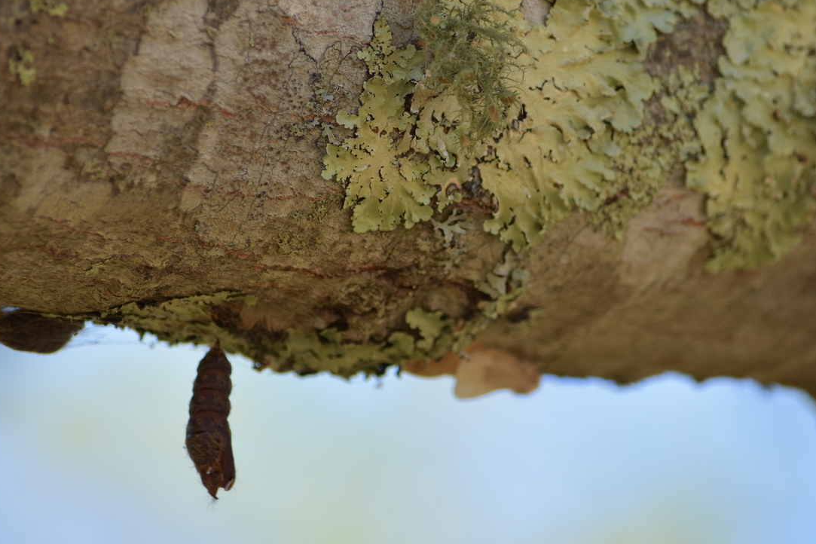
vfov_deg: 4.3
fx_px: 7230
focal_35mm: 319
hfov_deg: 6.5
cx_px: 387
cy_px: 206
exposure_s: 1/200
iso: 200
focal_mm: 150
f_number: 4.8
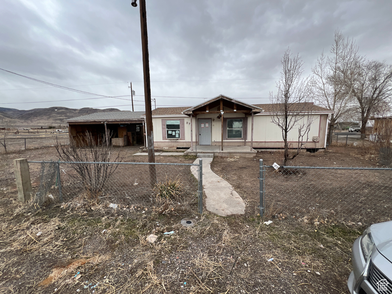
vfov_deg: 89.9
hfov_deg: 106.2
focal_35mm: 13
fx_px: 147
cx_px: 196
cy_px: 147
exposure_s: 1/316
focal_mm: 1.57
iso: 32
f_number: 1.8
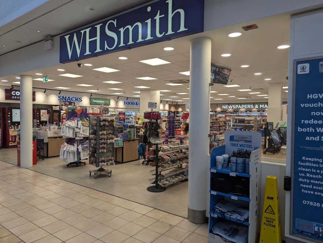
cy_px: 122
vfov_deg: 56.9
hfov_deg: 71.5
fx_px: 224
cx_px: 162
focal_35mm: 24
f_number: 1.85
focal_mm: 6.81
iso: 48
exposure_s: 1/164
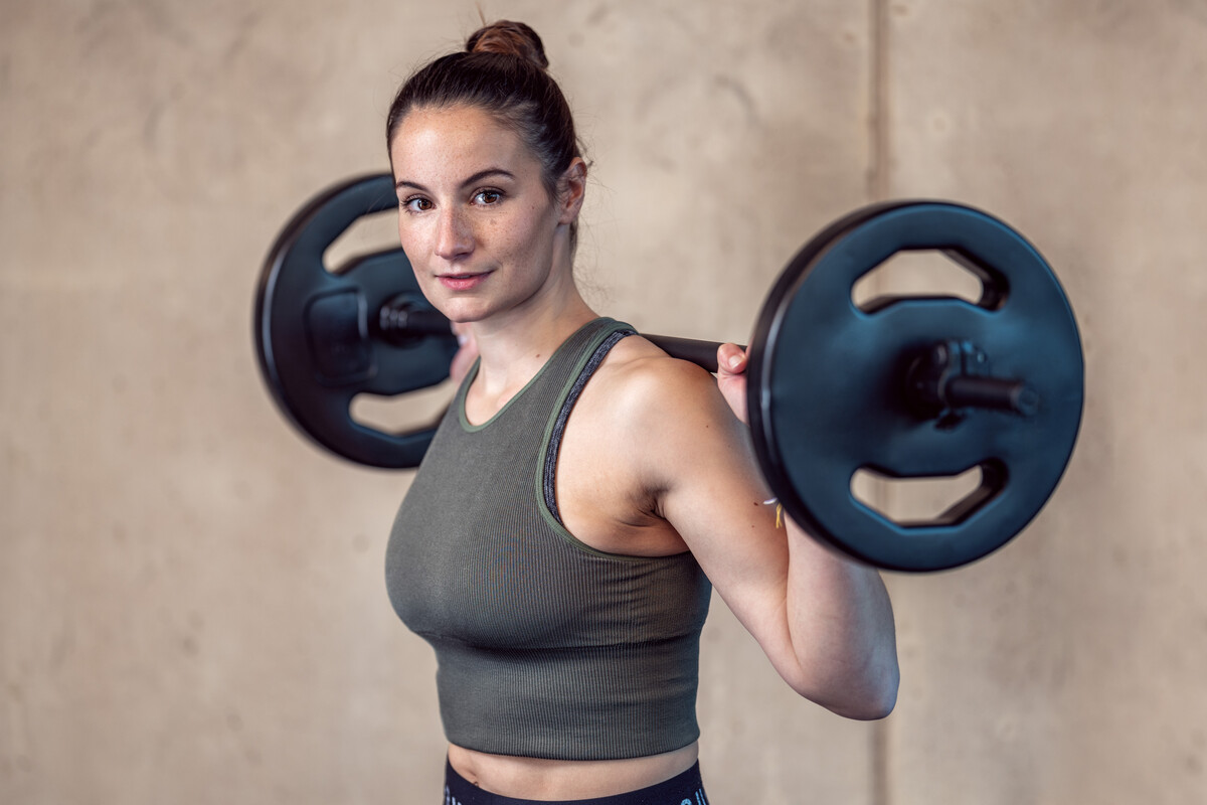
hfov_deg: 15.2
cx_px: 604
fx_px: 4526
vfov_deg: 10.2
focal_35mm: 135
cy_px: 402
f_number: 2
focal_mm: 135
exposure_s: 1/200
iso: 160
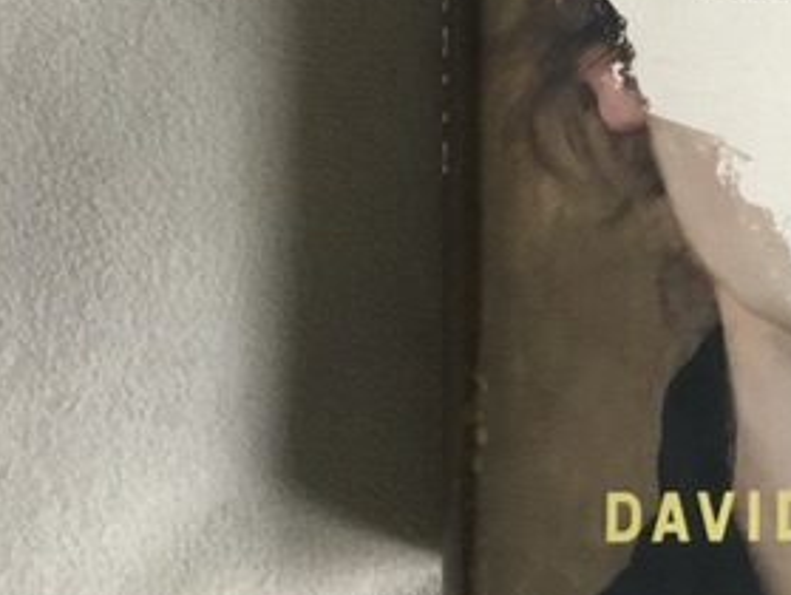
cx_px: 851
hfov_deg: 25.5
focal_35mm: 71
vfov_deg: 20.5
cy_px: 94
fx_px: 1624
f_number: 2.4
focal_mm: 3.3
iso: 160
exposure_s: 1/33
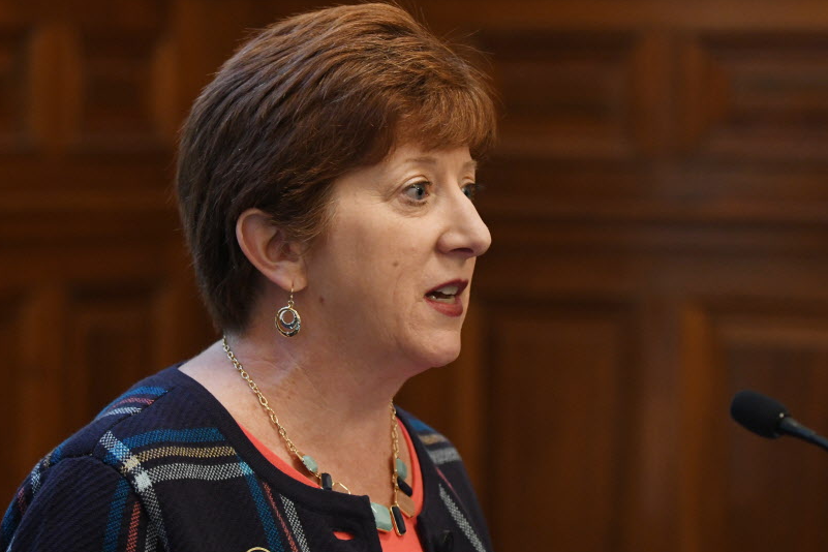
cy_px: 242
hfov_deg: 12.4
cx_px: 305
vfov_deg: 8.3
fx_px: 3795
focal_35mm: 165
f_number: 2.8
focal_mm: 86
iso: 2500
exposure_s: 1/200
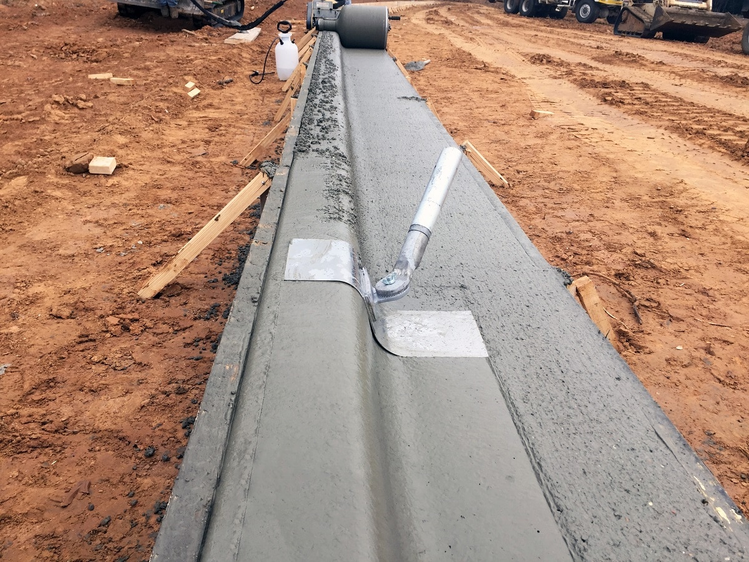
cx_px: 374
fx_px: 627
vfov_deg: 48.2
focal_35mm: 29
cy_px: 281
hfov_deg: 61.7
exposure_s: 1/229
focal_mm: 4.15
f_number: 2.2
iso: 32
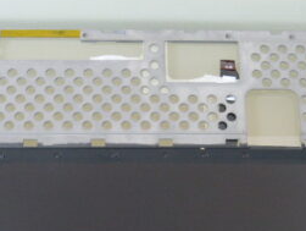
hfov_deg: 25.3
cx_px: 176
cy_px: 178
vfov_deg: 19.0
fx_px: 682
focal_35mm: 77
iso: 400
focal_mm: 7.6
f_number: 3.2
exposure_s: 1/10
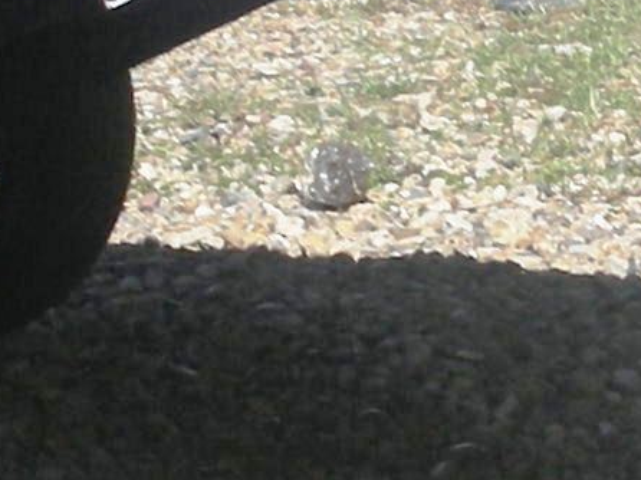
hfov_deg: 9.0
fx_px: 4090
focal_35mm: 221
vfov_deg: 6.7
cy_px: 276
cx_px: 450
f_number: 8.5
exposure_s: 1/117
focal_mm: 5.8
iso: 50
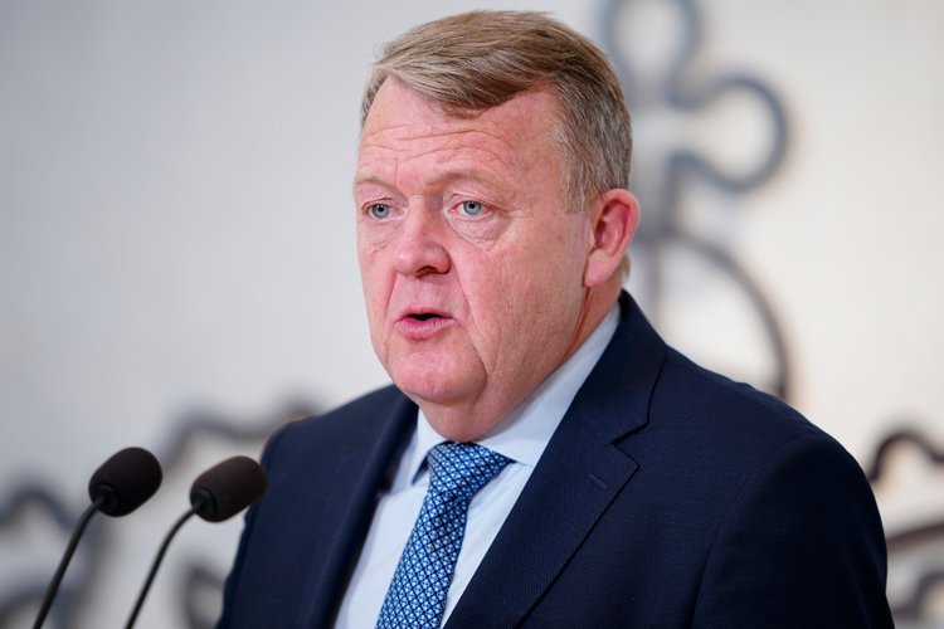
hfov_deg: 5.2
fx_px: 10488
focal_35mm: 400
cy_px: 314
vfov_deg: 3.4
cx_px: 472
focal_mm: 400
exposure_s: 1/250
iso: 1000
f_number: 2.8
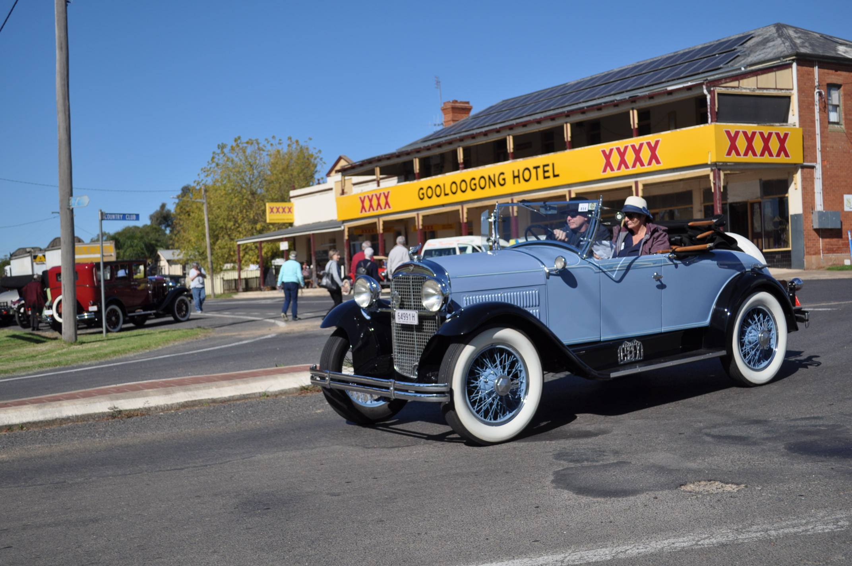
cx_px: 426
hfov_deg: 41.2
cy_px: 283
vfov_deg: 28.0
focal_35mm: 48
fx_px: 1135
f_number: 4.8
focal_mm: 32
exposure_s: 1/2000
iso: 200
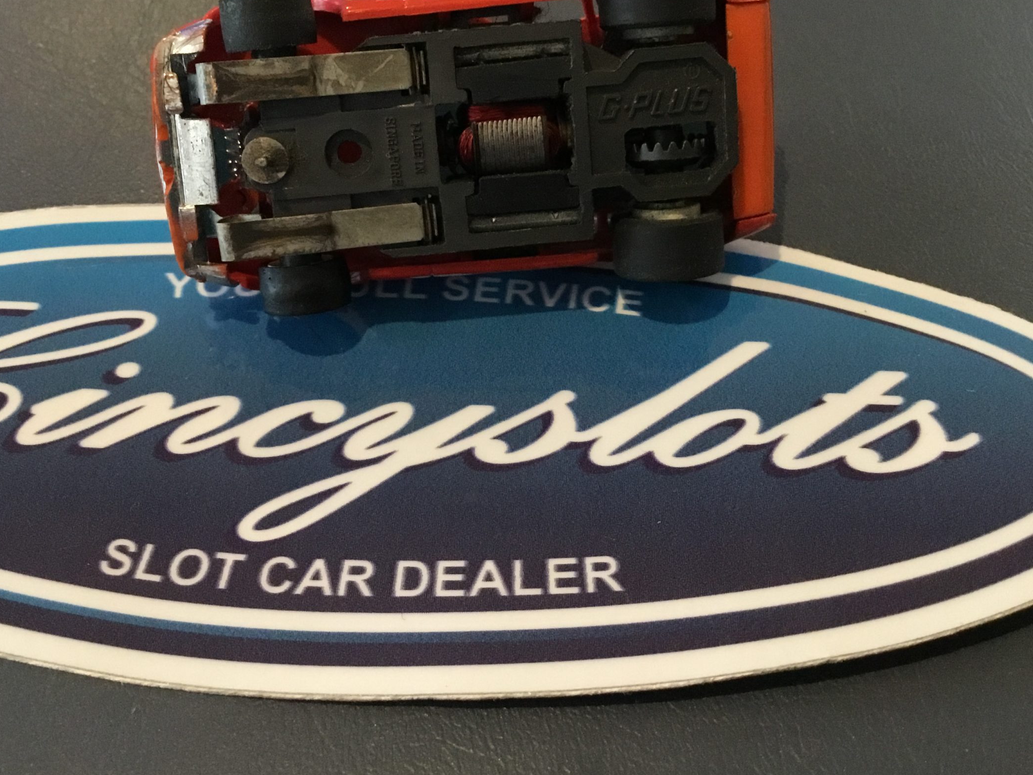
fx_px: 1134
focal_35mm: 38
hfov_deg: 49.0
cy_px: 328
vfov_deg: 37.6
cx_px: 495
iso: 250
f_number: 2.4
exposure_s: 1/15
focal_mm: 3.3
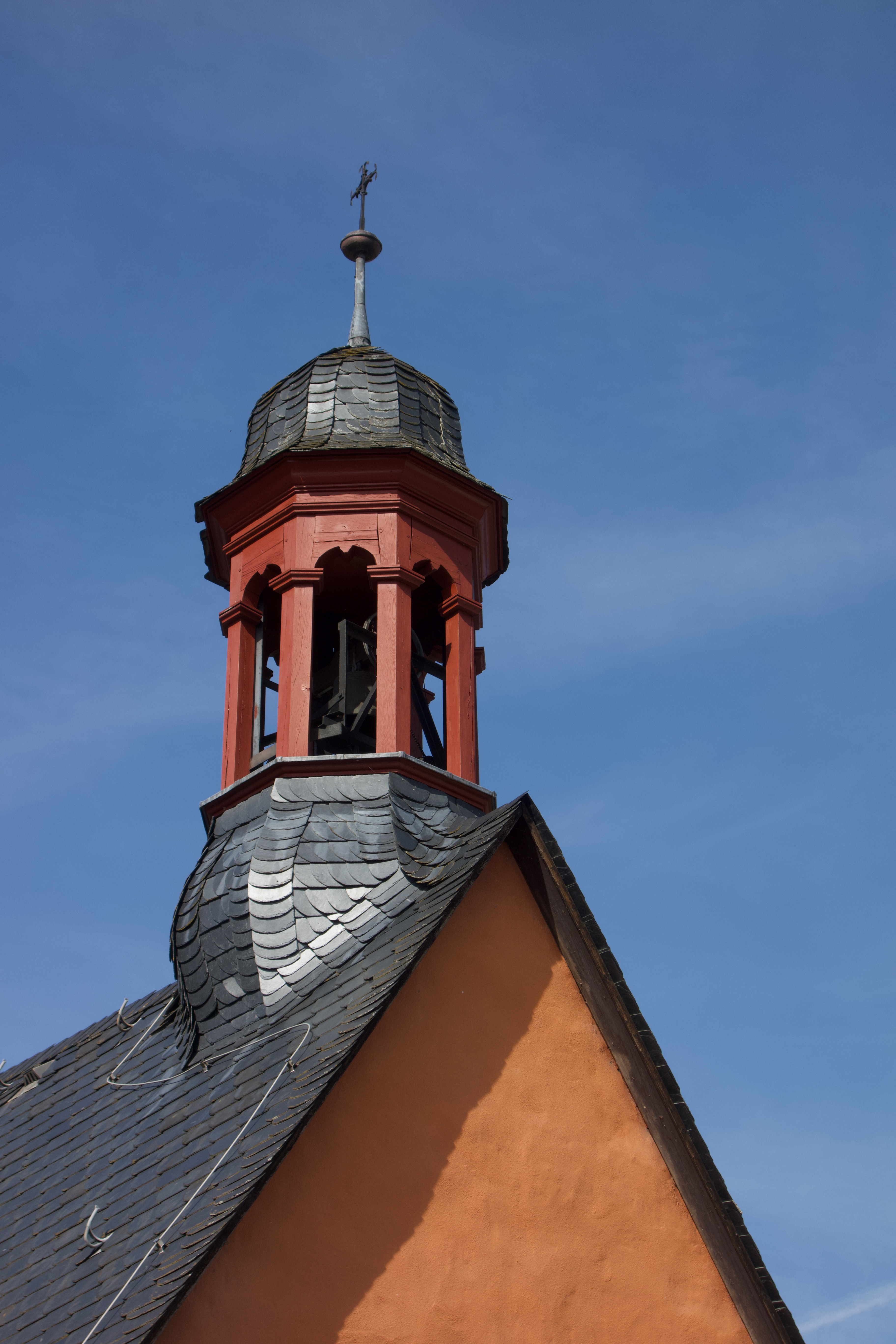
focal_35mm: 82
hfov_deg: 16.7
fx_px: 3061
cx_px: 448
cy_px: 672
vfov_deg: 24.8
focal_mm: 30.46
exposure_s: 1/640
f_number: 5.6
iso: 125
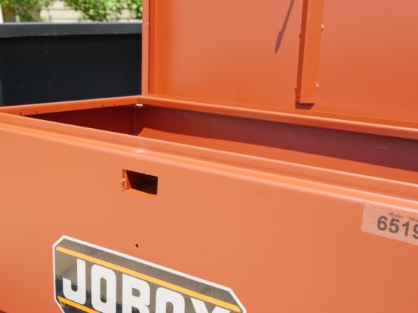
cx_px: 209
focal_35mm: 42
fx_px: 507
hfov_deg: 44.8
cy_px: 156
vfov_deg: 34.3
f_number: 5.6
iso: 200
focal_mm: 21
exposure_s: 1/200
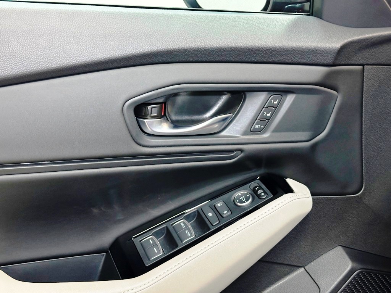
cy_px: 146
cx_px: 196
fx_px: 542
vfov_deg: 30.3
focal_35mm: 48
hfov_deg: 39.7
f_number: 1.78
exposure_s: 1/30
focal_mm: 6.86
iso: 500
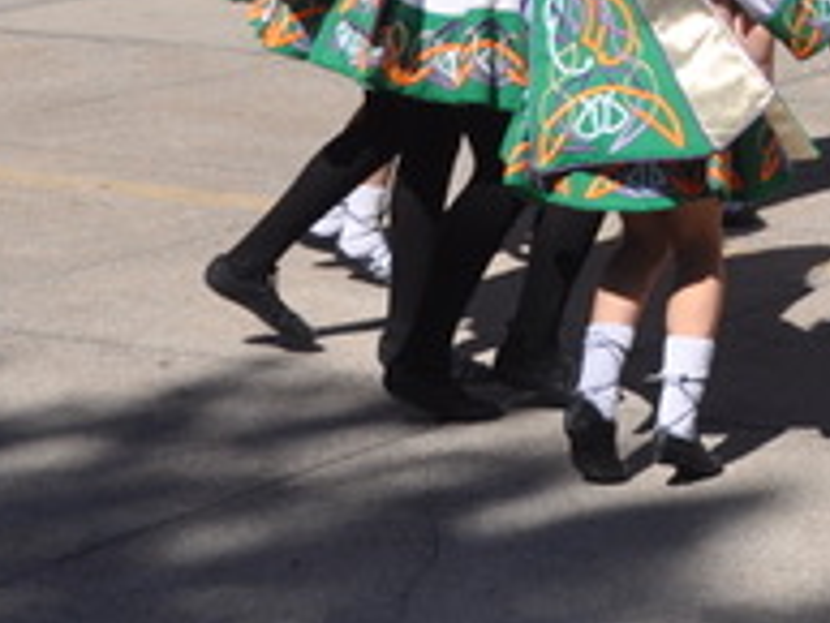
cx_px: 1251
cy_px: -178
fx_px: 3671
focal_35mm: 153
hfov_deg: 12.3
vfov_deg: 9.5
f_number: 7.1
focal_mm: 32
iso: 250
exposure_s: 1/1600
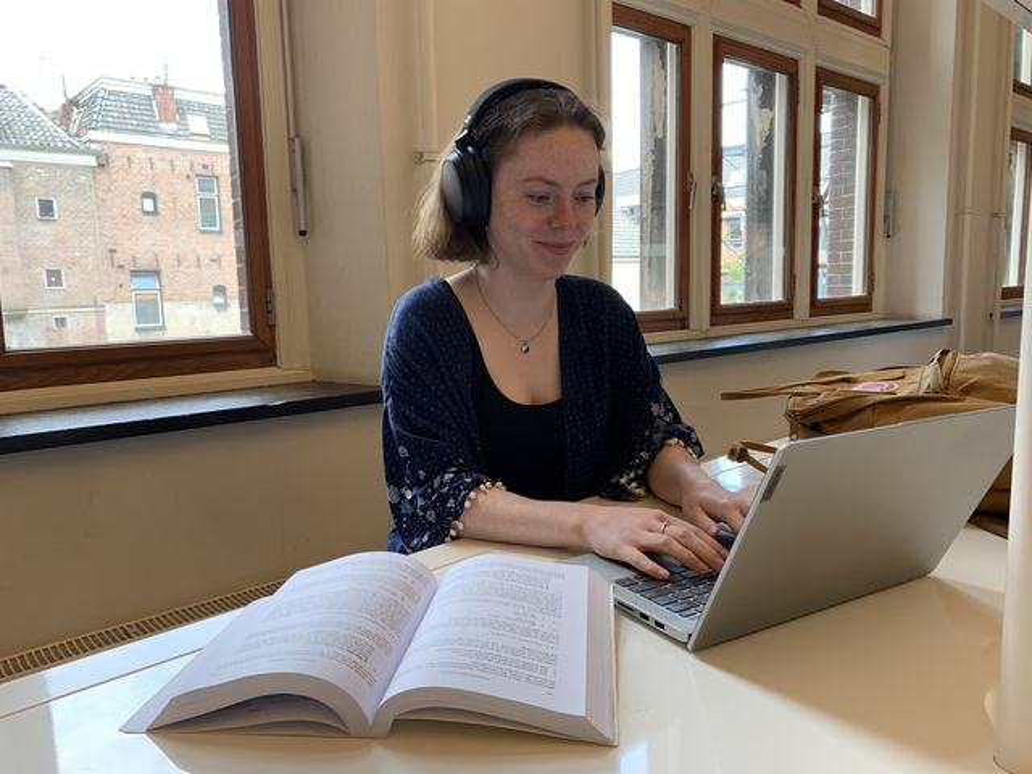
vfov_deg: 53.1
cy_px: 387
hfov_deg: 67.3
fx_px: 775
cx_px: 516
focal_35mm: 26
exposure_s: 1/121
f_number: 1.8
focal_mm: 4.25
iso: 80
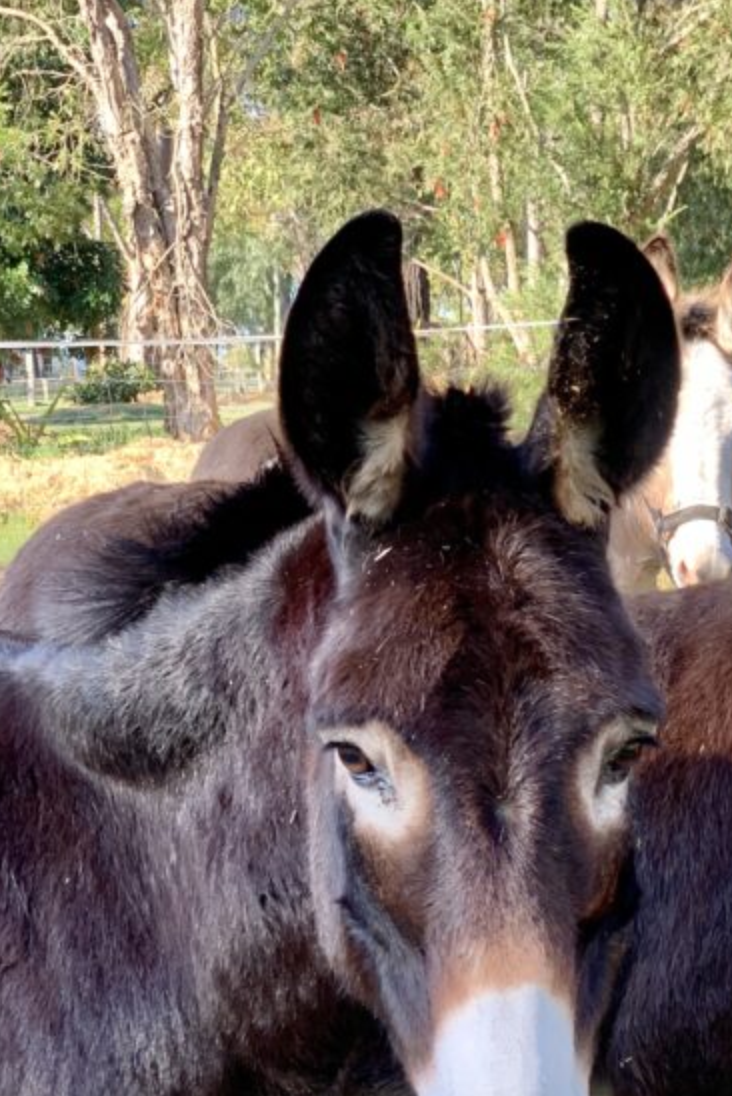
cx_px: 762
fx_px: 3076
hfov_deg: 13.4
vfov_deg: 19.8
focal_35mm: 101
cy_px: 1020
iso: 32
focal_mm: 6
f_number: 2.4
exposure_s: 1/122
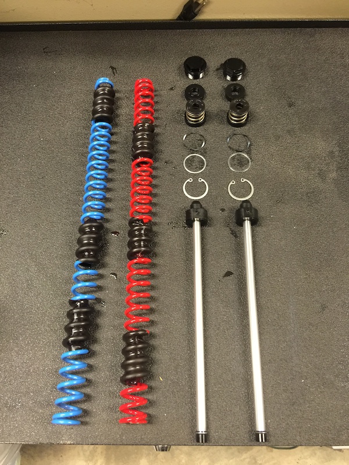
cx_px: 174
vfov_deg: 61.7
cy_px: 232
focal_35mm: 29
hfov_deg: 48.2
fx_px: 390
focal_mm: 4.15
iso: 125
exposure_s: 1/10
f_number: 2.2
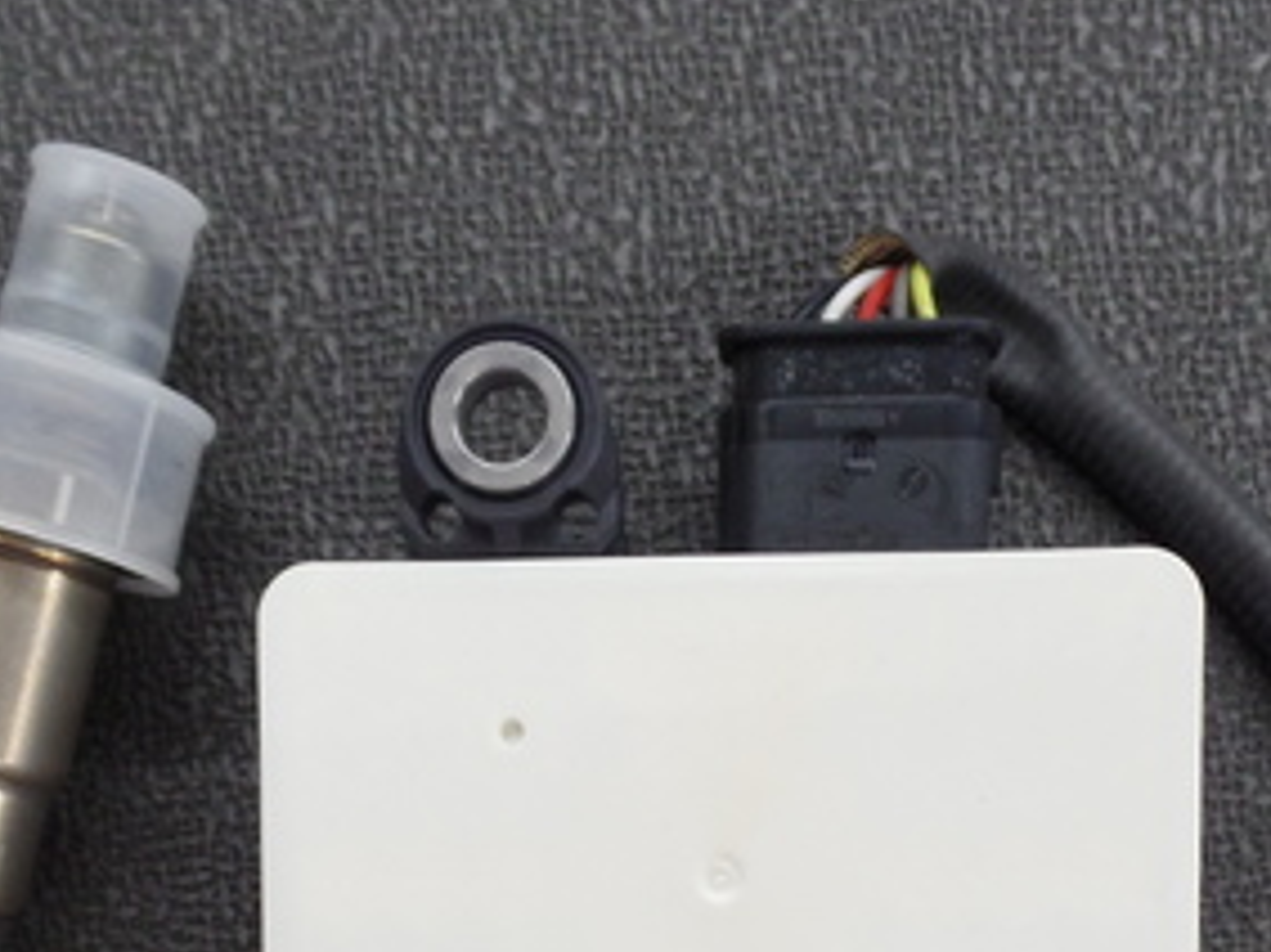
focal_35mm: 52
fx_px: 1908
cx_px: 642
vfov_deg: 26.1
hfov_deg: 36.8
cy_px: 1024
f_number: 2.8
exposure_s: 1/30
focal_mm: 4.1
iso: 240
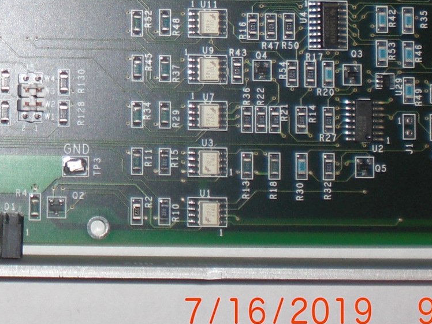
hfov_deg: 16.3
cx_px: -42
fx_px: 1460
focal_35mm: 117
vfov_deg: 12.3
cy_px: -85
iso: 64
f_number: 3.1
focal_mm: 6.3
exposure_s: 1/60
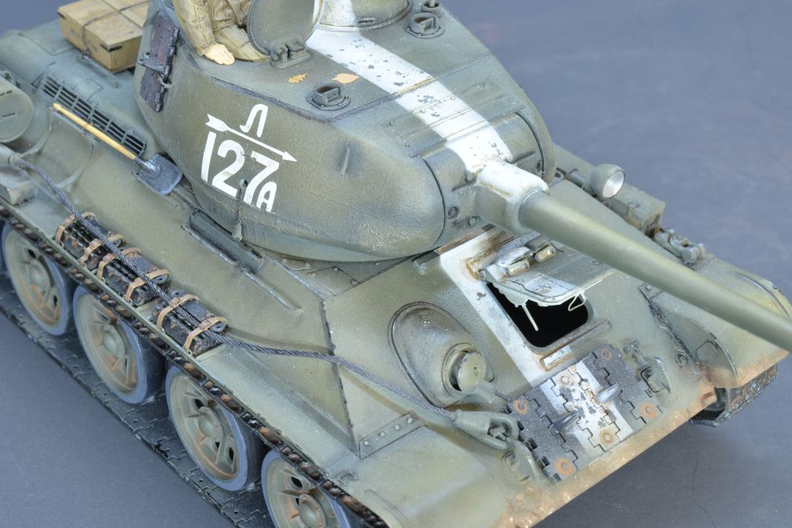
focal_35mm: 61
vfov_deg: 22.3
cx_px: 403
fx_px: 1342
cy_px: 263
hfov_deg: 32.9
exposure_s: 1.3
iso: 200
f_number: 18
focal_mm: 40
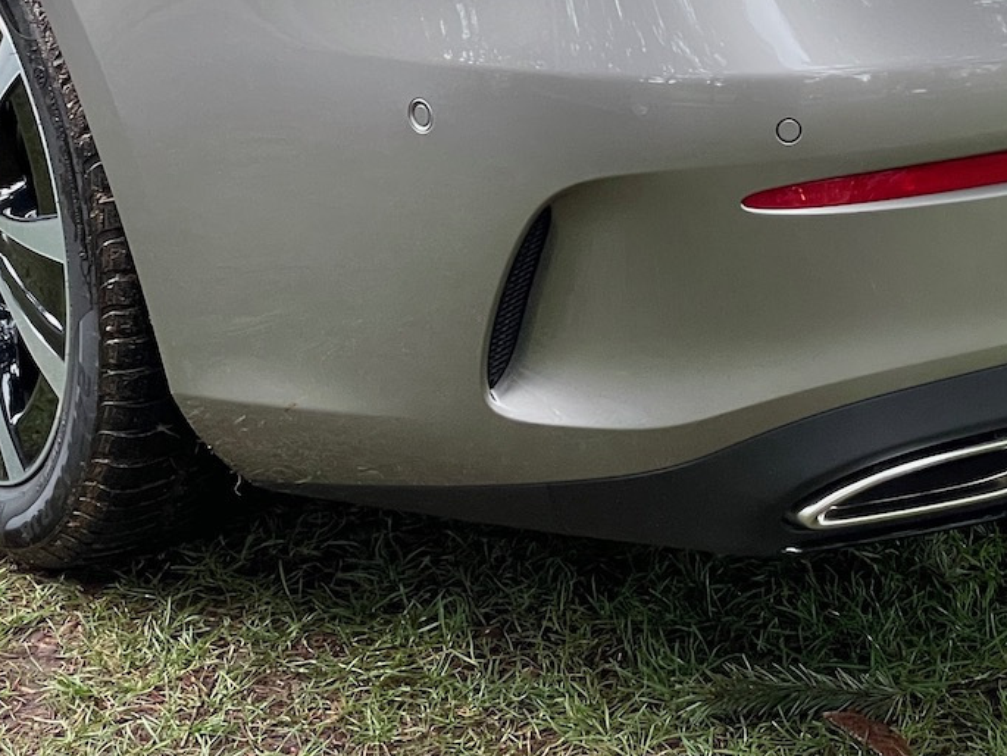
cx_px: 1069
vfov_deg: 12.2
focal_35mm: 120
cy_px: 33
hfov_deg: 16.0
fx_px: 3491
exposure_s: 1/100
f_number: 2
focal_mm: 6
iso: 160
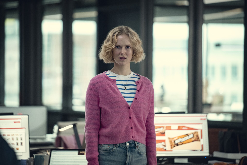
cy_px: 82
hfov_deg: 11.1
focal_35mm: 185
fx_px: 1269
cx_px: 124
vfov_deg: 7.4
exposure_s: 1/160
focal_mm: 185
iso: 2500
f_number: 3.2
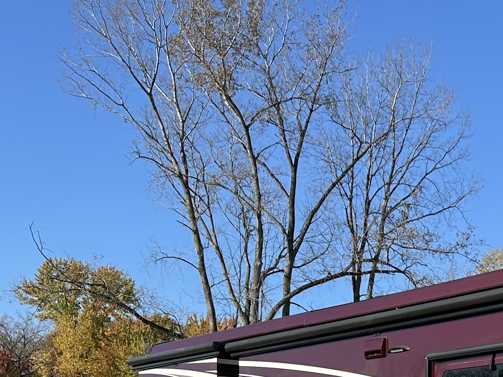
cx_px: 452
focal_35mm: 78
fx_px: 1133
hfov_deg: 24.3
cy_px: 530
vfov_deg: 17.4
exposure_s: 1/4115
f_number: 1.5
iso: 50
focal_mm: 5.7
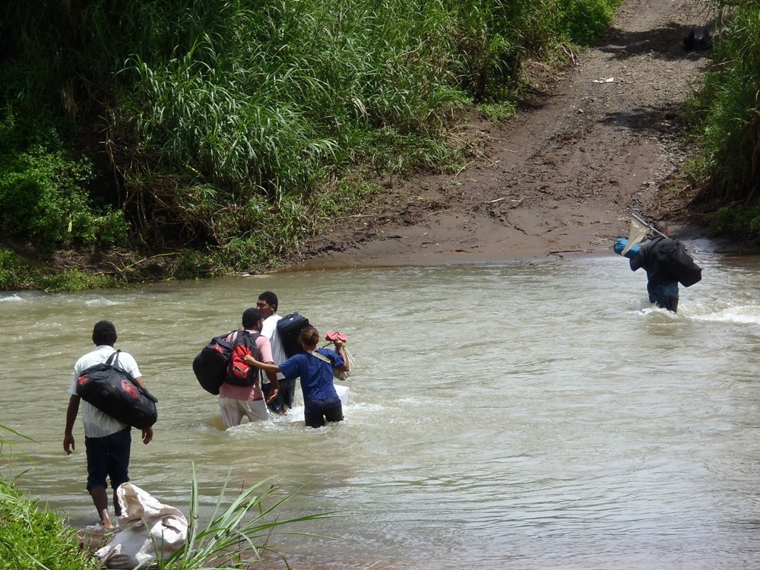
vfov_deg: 10.6
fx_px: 3074
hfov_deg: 14.1
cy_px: 285
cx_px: 380
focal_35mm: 140
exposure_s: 1/250
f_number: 5.9
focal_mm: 25
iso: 80
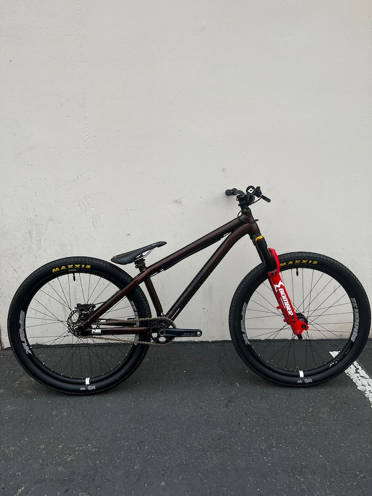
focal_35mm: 26
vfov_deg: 67.3
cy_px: 248
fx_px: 373
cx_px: 186
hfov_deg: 53.1
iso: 50
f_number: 1.5
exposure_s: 1/383
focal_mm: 5.7
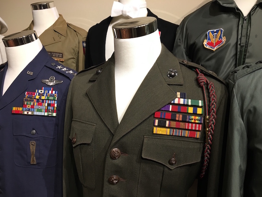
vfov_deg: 46.8
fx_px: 227
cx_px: 134
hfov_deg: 60.0
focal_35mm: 30
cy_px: 102
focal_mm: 4.15
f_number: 2.2
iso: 80
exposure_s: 1/30
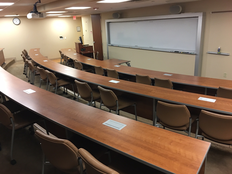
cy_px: 87
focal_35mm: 29
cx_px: 116
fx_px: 194
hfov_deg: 61.7
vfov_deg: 48.2
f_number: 2.2
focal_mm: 4.15
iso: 64
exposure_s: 1/15
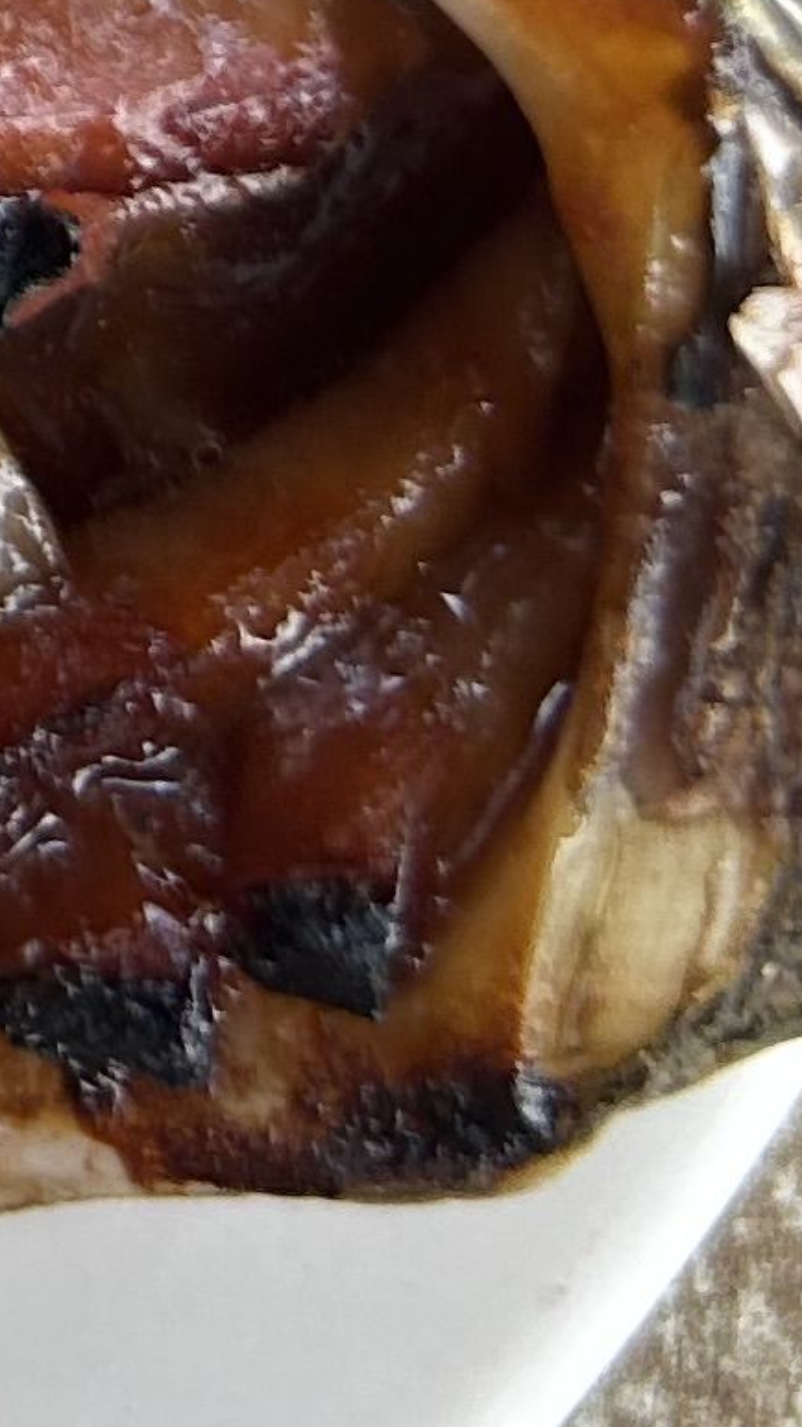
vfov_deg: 13.2
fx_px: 5598
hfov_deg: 7.2
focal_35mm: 148
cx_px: -1709
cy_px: -1091
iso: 50
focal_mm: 5.7
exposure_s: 1/436
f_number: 1.5
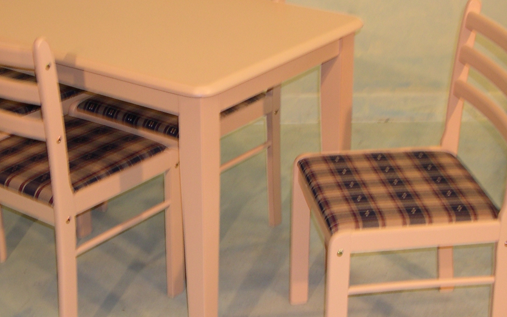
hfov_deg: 28.2
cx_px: 206
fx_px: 1009
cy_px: 138
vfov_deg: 17.9
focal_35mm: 73
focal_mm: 8
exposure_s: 1/30
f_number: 2.8
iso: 100
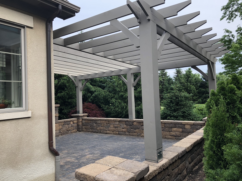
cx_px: 121
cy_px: 90
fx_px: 196
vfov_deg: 49.7
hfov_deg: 63.4
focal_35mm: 28
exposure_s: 1/177
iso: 20
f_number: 1.8
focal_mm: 4
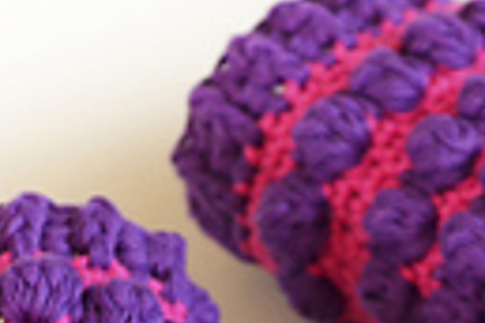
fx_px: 4068
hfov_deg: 6.8
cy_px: 400
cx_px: 331
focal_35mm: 302
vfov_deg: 4.5
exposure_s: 1/125
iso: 900
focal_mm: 52
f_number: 6.3
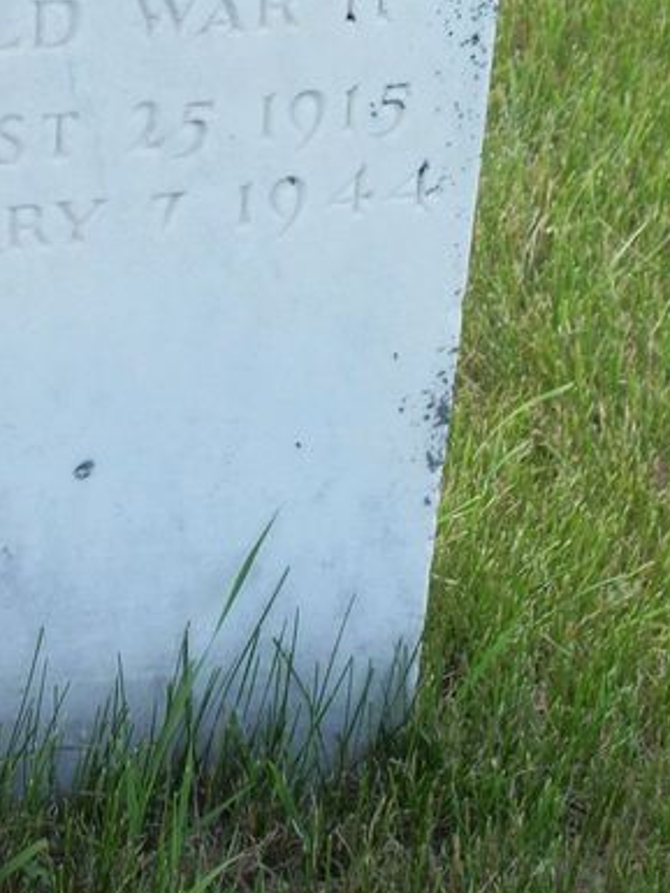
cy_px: -93
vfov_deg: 16.3
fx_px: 3018
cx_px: 35
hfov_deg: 12.5
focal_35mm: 117
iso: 80
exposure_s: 1/250
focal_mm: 7.8
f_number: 3.5
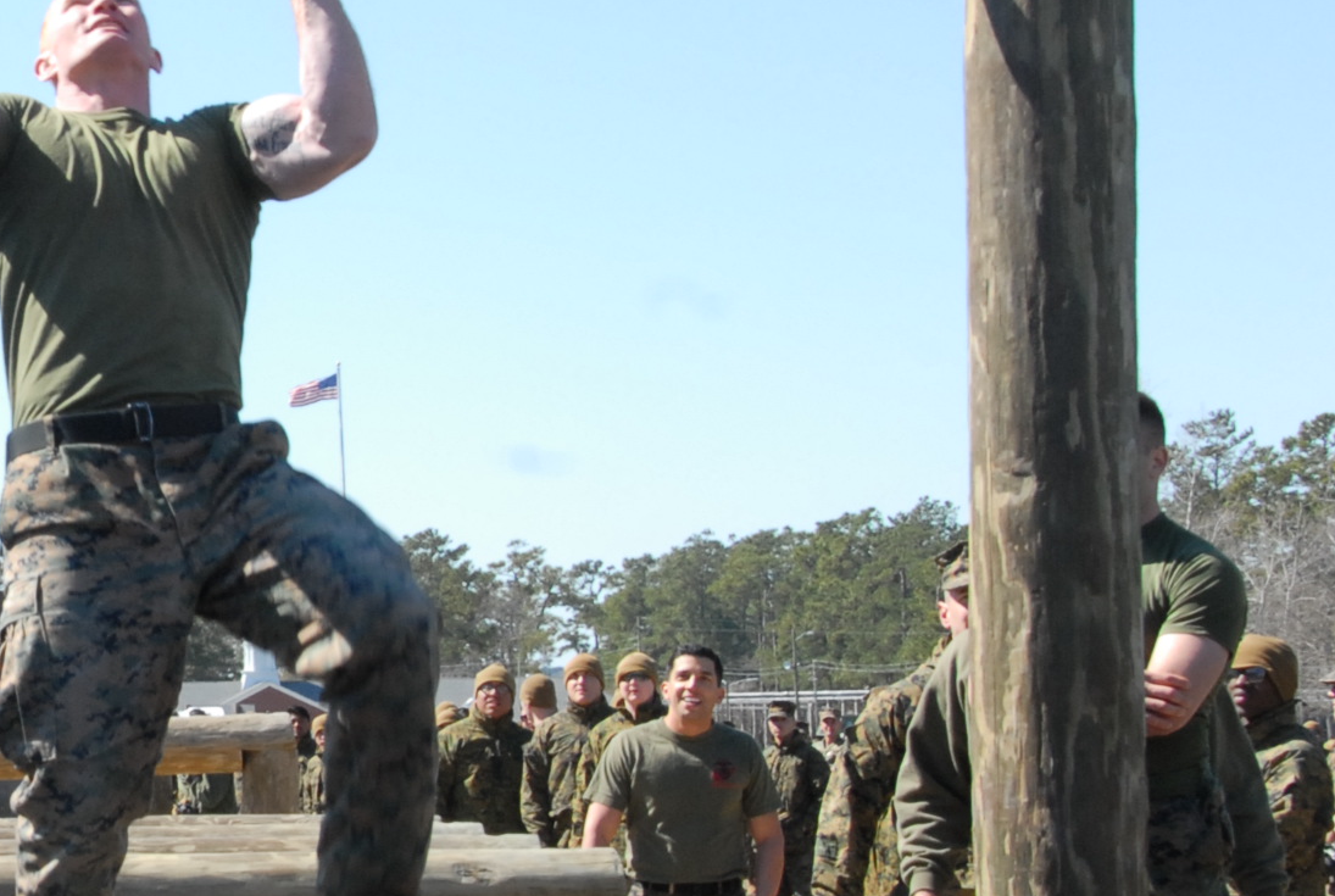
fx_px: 4719
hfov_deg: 15.5
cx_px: -244
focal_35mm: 127
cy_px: 388
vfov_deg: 10.8
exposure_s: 1/160
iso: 400
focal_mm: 32
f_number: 22
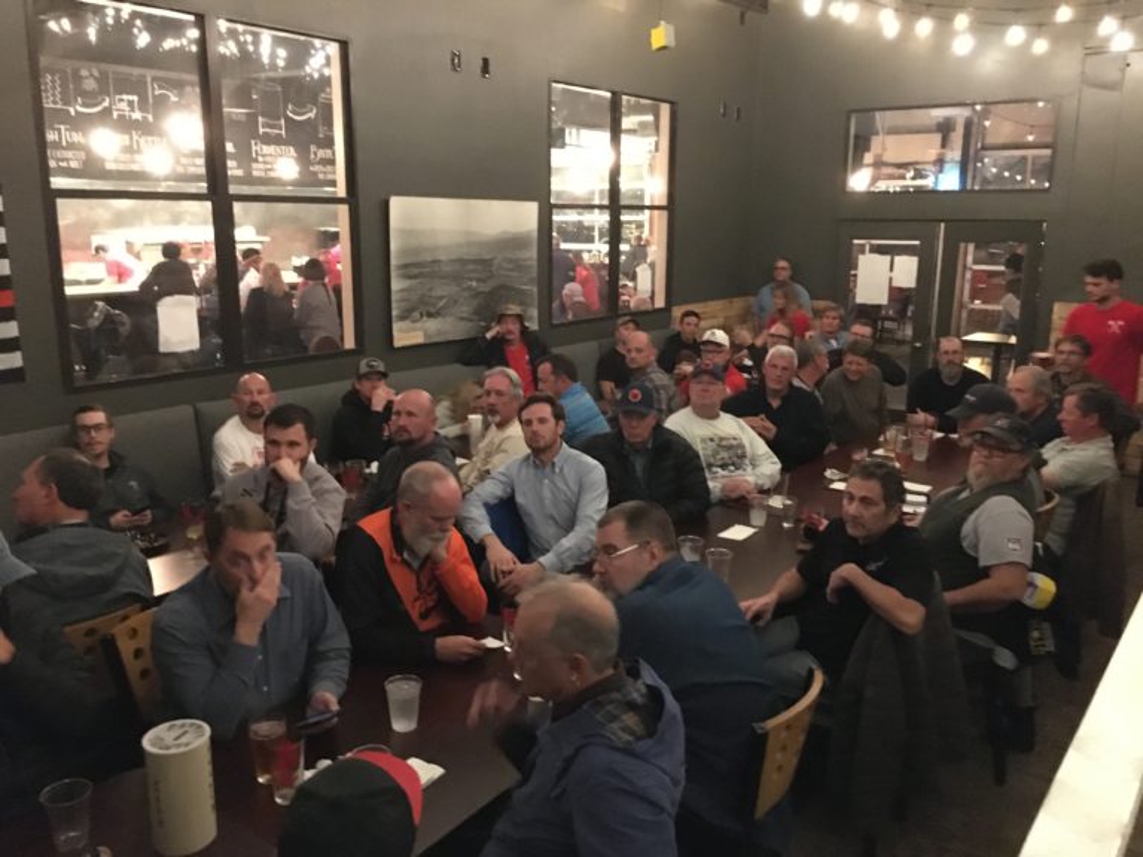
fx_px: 958
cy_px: 428
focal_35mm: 29
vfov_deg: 48.2
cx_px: 572
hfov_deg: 61.7
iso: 1250
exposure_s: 1/15
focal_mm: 4.15
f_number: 2.2
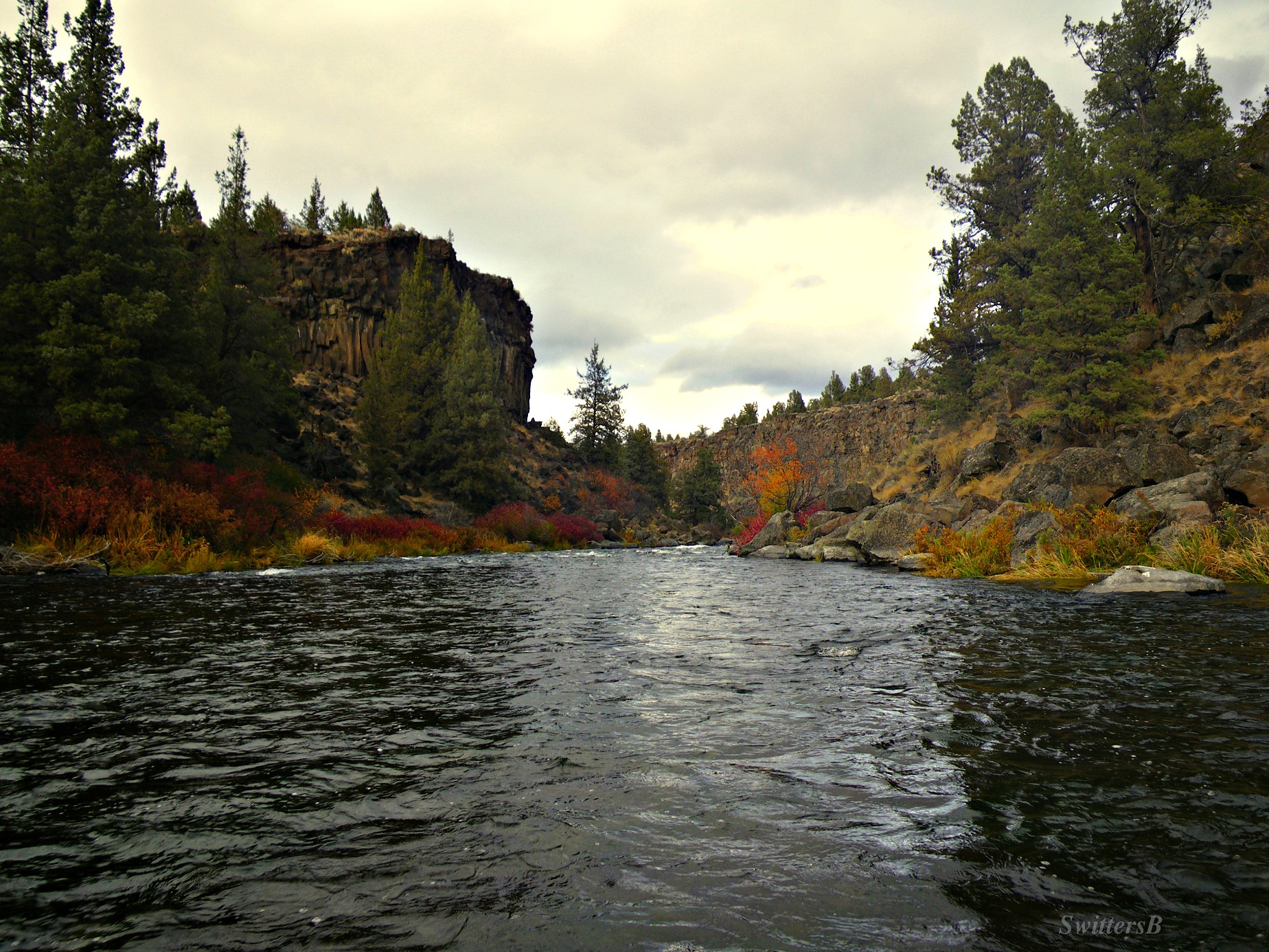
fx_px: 1026
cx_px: 634
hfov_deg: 63.4
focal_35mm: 28
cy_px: 476
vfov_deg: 49.7
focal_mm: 5
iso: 50
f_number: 3.5
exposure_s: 1/80
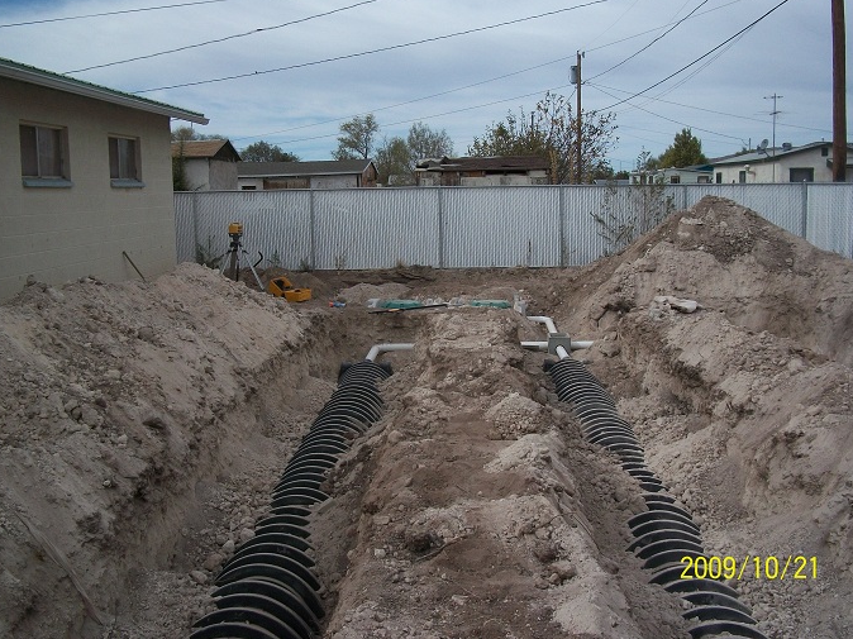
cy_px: 312
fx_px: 813
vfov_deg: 42.9
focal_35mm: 33
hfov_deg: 55.4
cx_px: 426
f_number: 5.5
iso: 80
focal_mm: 5.7
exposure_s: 1/640
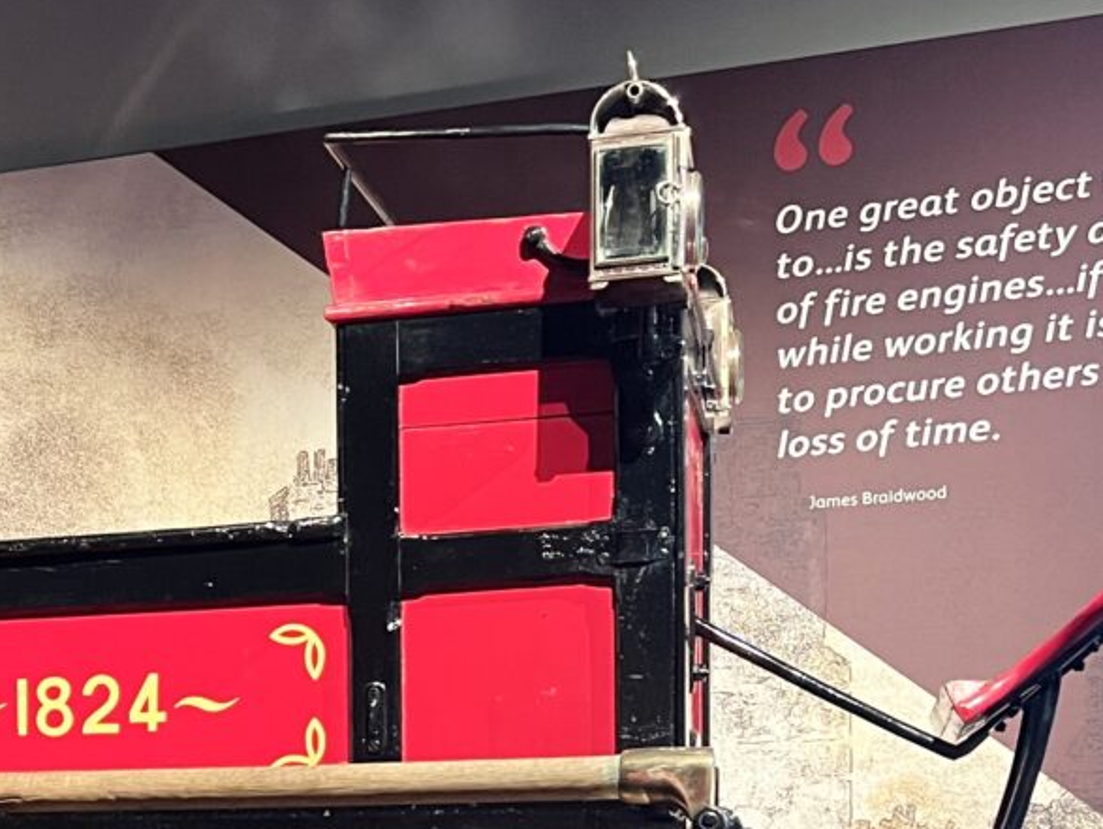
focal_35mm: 68
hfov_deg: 27.8
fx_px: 2168
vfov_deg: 20.6
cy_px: 920
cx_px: 173
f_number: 1.5
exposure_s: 1/44
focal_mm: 5.7
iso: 500
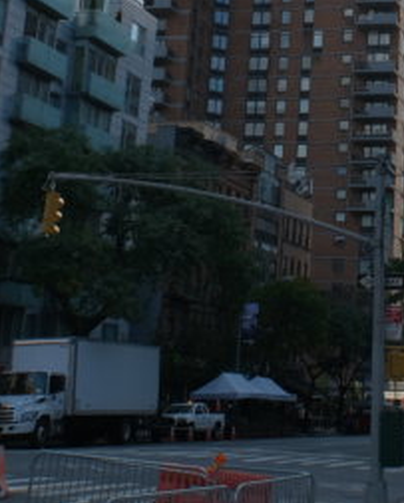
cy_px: 20
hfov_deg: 18.7
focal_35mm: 80
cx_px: 414
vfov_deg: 23.0
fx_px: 1194
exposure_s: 1/640
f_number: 7.1
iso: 320
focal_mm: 16
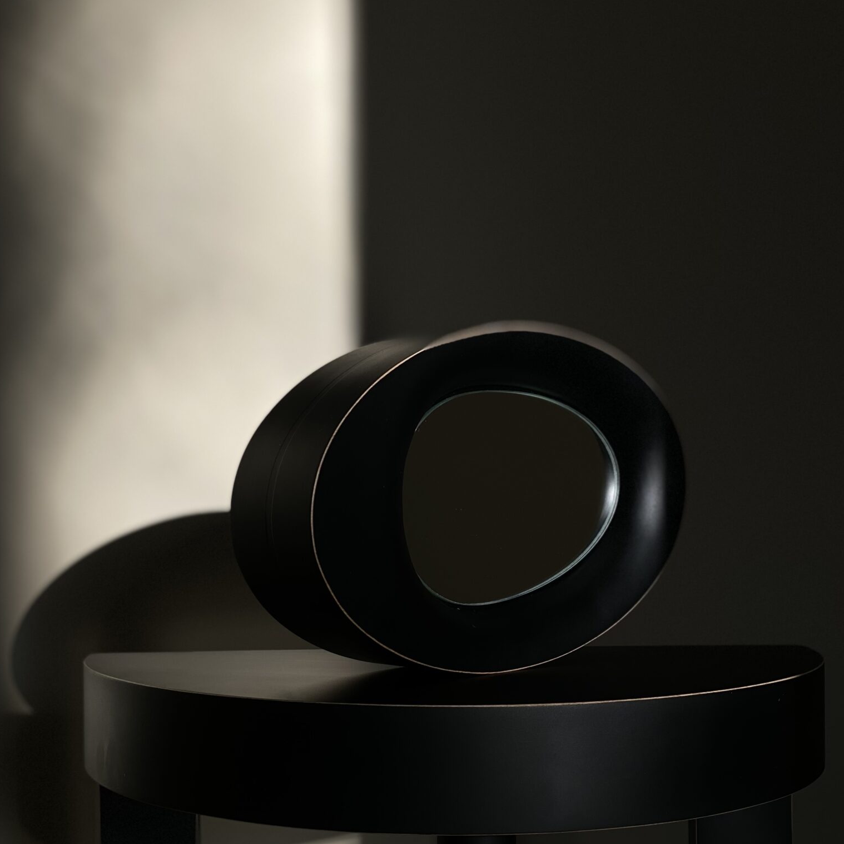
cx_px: 421
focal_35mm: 62
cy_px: 522
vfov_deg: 27.6
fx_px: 1710
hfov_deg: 27.7
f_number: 2
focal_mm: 6
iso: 32
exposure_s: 1/122
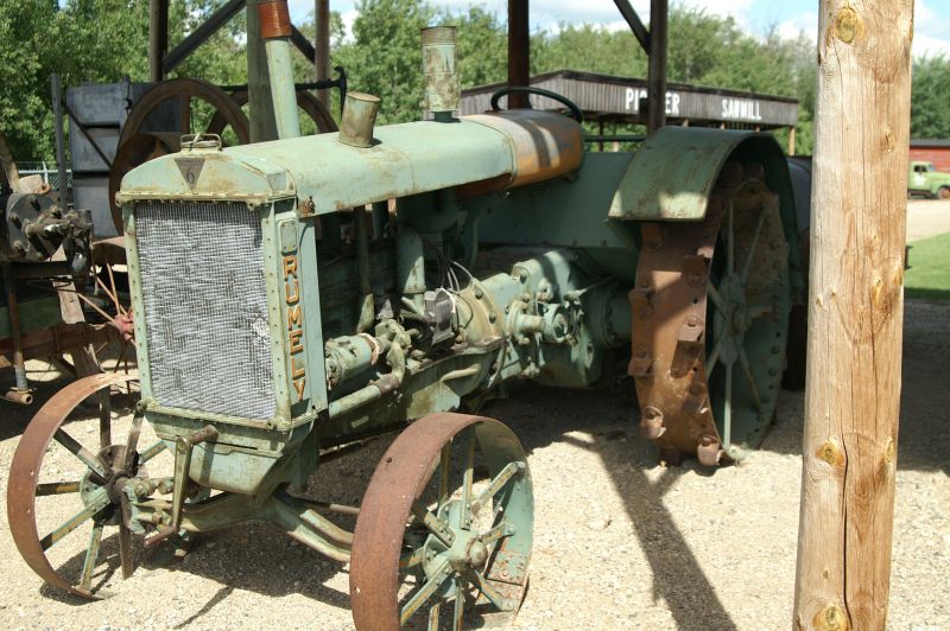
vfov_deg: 31.8
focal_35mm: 42
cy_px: 316
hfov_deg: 46.4
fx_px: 1107
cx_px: 475
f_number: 4
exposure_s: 1/250
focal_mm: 28
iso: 100
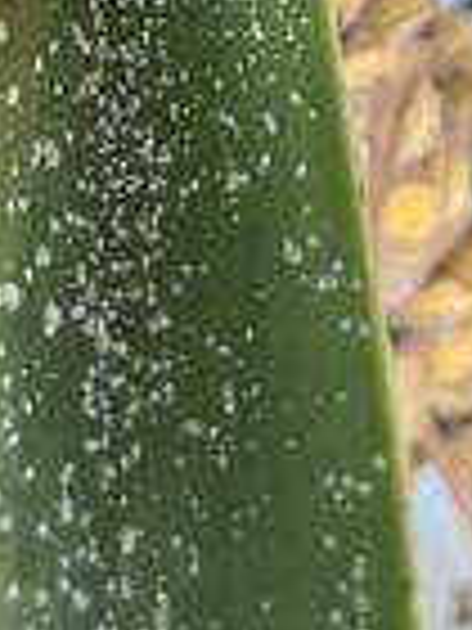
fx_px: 1691
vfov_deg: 18.1
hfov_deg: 15.9
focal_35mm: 93
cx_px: 218
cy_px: -396
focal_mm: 5.1
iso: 200
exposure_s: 1/60
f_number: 1.6
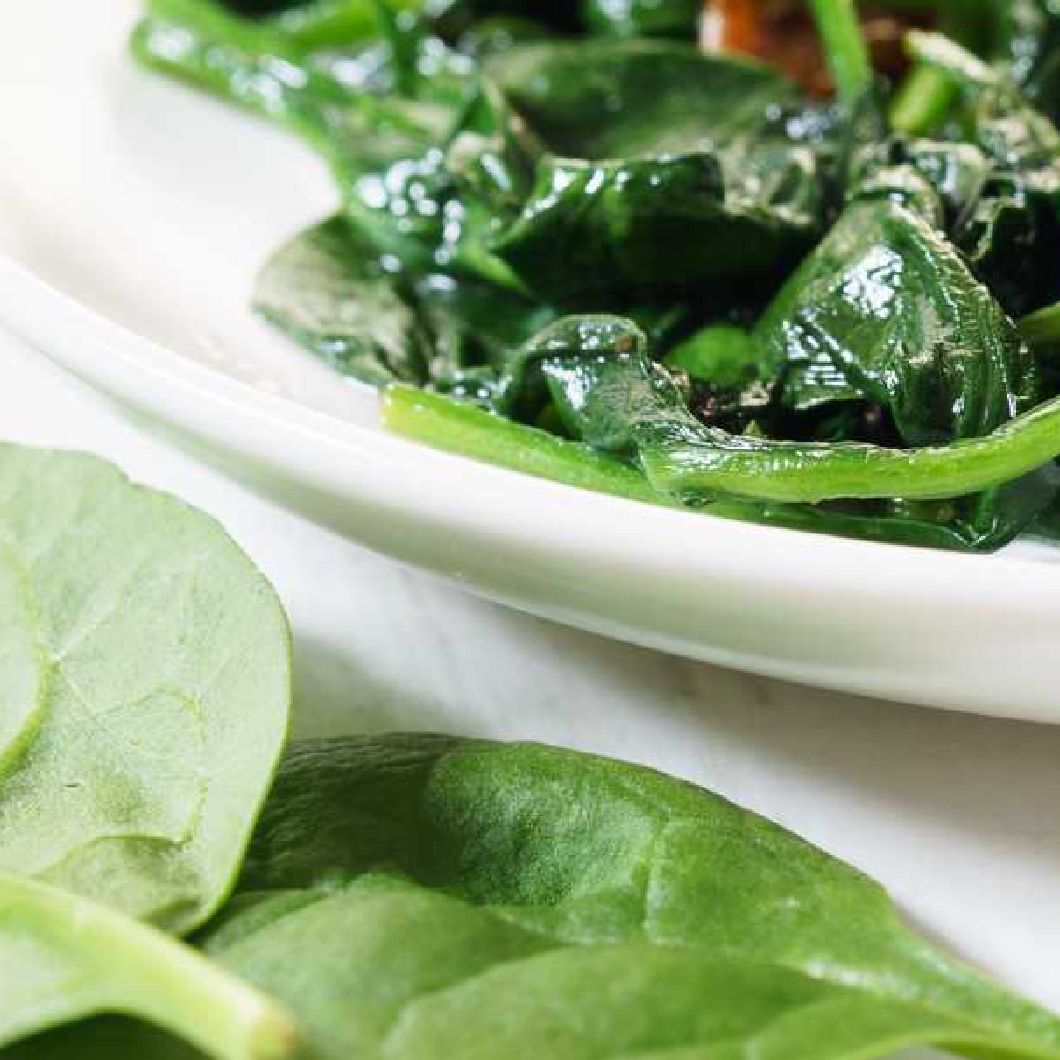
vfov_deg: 6.7
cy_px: -38
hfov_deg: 6.7
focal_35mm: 259
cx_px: 1386
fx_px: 8973
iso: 320
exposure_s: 1/125
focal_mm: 90
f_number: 7.1
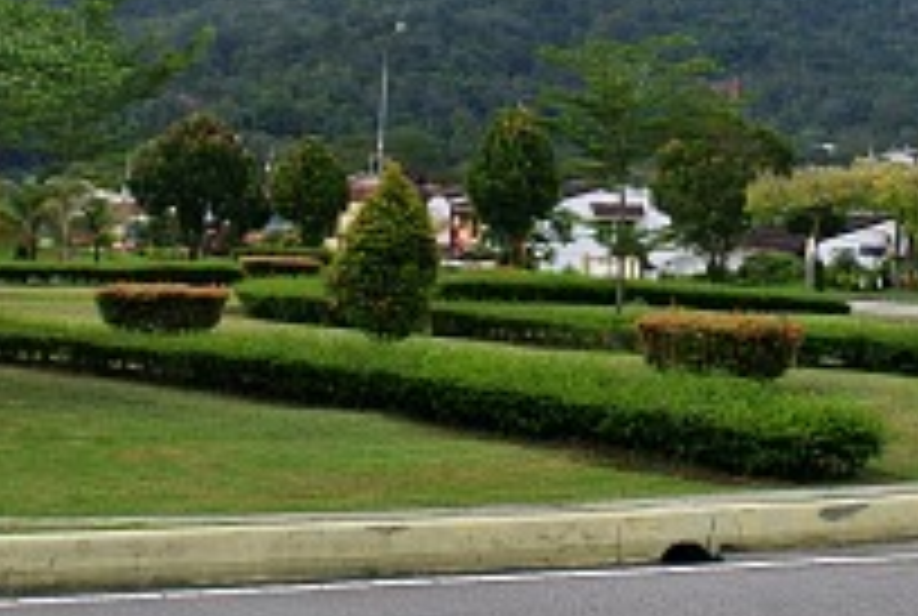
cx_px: 549
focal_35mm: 86
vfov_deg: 15.9
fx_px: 2198
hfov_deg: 23.6
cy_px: 196
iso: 100
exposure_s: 1/320
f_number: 4
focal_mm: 10
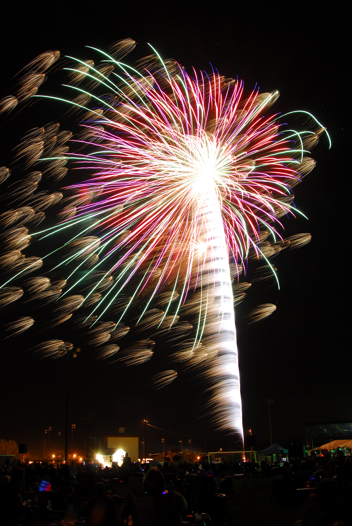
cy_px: 263
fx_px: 526
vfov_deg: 53.1
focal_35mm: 36
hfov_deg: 37.0
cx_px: 176
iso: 400
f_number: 8
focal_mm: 24
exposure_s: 9
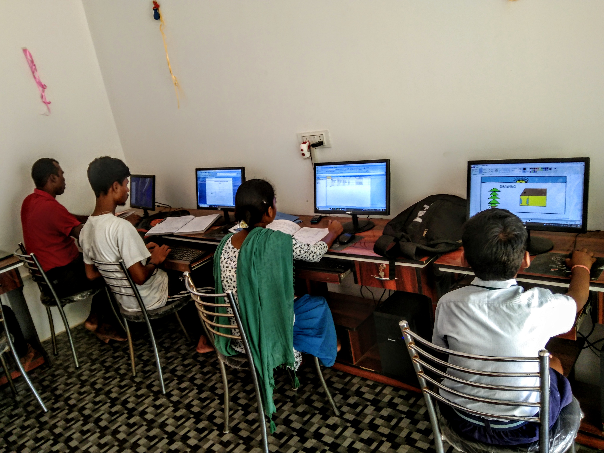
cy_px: 226
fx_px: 523
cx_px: 302
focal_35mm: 30
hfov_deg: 60.0
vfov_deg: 46.8
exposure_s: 1/33
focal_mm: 3.65
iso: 170
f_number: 2.2
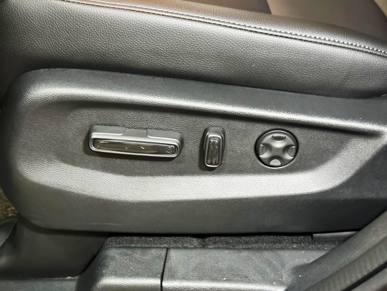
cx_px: 194
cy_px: 146
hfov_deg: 39.7
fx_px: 537
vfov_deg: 30.3
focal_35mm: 48
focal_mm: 6.86
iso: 640
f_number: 1.78
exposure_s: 1/24
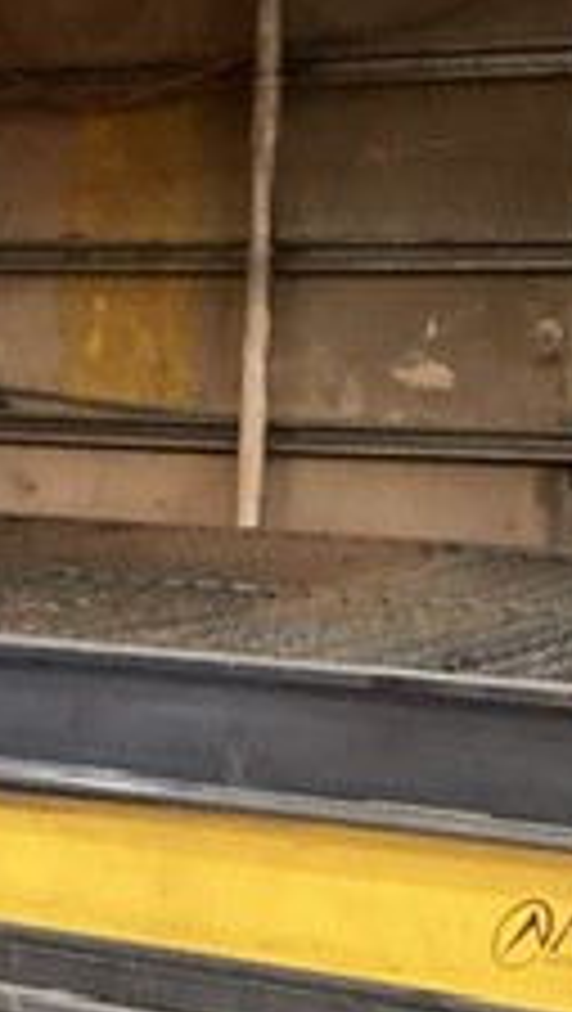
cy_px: 742
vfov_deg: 22.0
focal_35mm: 96
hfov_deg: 12.2
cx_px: -230
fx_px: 2582
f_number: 2.4
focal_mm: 3.3
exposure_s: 1/60
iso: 250
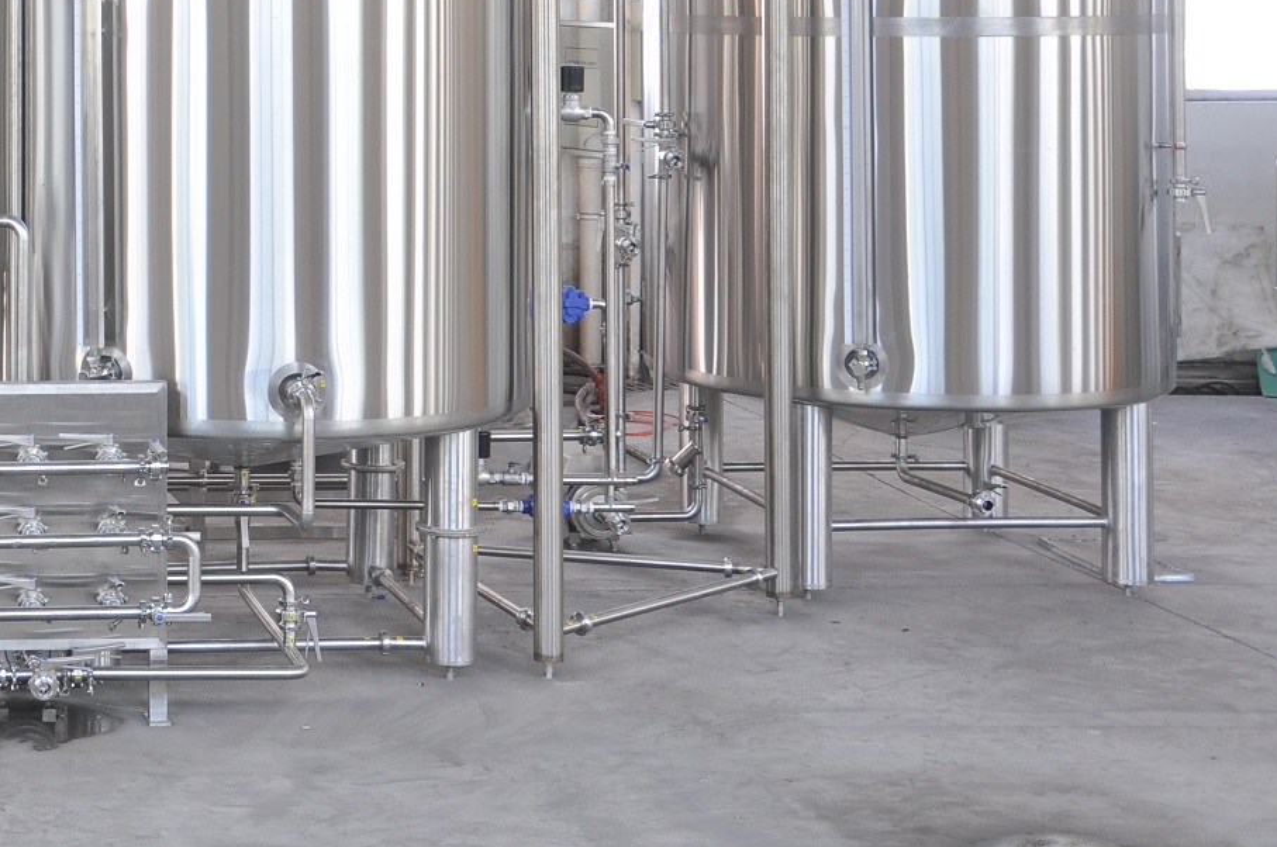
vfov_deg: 17.0
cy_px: -51
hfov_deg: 23.9
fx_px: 2763
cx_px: -214
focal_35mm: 78
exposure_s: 1/25
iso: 200
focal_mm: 22
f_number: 3.8
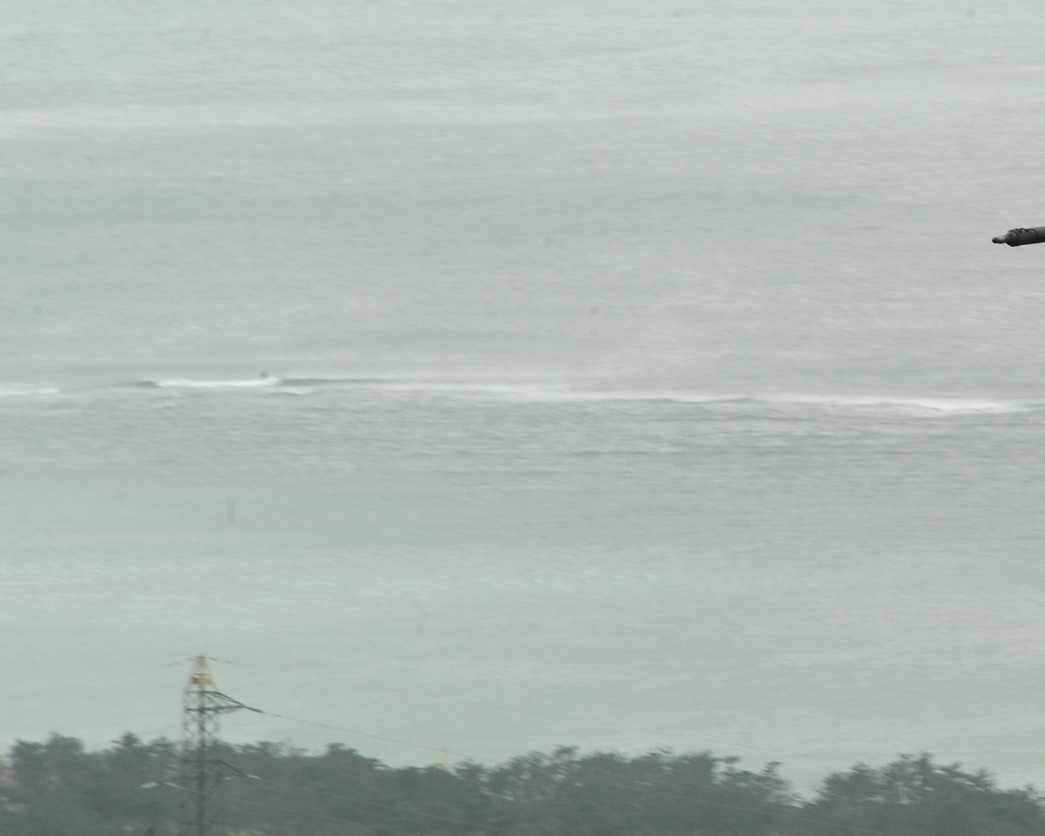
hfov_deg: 4.4
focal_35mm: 442
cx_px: 1053
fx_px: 13671
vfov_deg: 3.5
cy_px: 362
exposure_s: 1/200
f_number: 16
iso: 400
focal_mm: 200
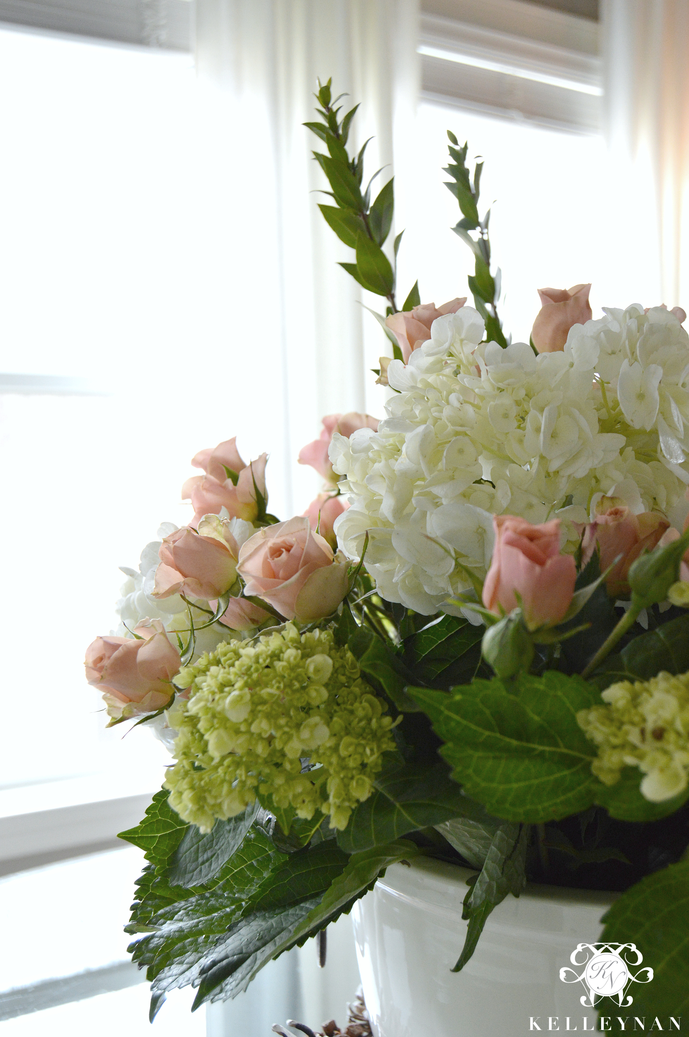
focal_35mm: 36
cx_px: 344
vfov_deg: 53.2
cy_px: 518
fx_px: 1036
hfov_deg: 36.8
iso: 800
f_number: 3.8
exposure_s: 1/40
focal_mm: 24
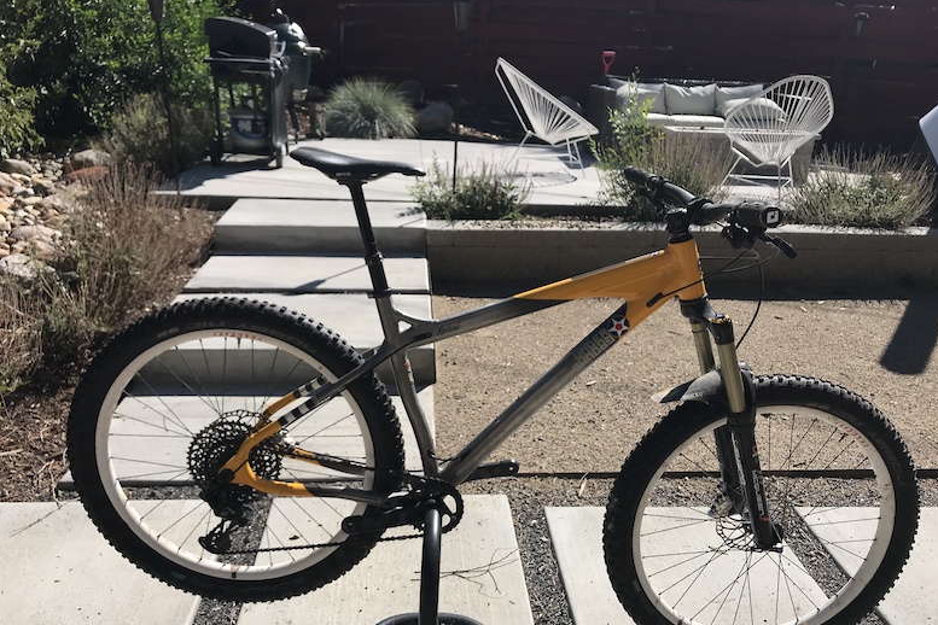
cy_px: 350
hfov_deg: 61.9
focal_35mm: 30
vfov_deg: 43.5
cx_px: 480
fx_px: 782
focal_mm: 3.99
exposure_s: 1/4000
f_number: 1.8
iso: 20
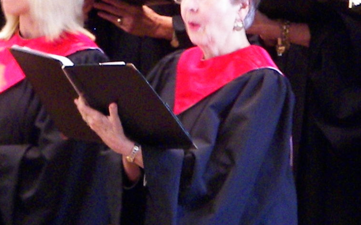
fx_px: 8901
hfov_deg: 2.3
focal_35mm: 905
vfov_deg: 1.5
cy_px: 13
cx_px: 217
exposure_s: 1/4
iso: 200
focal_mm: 41.8
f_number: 3.6
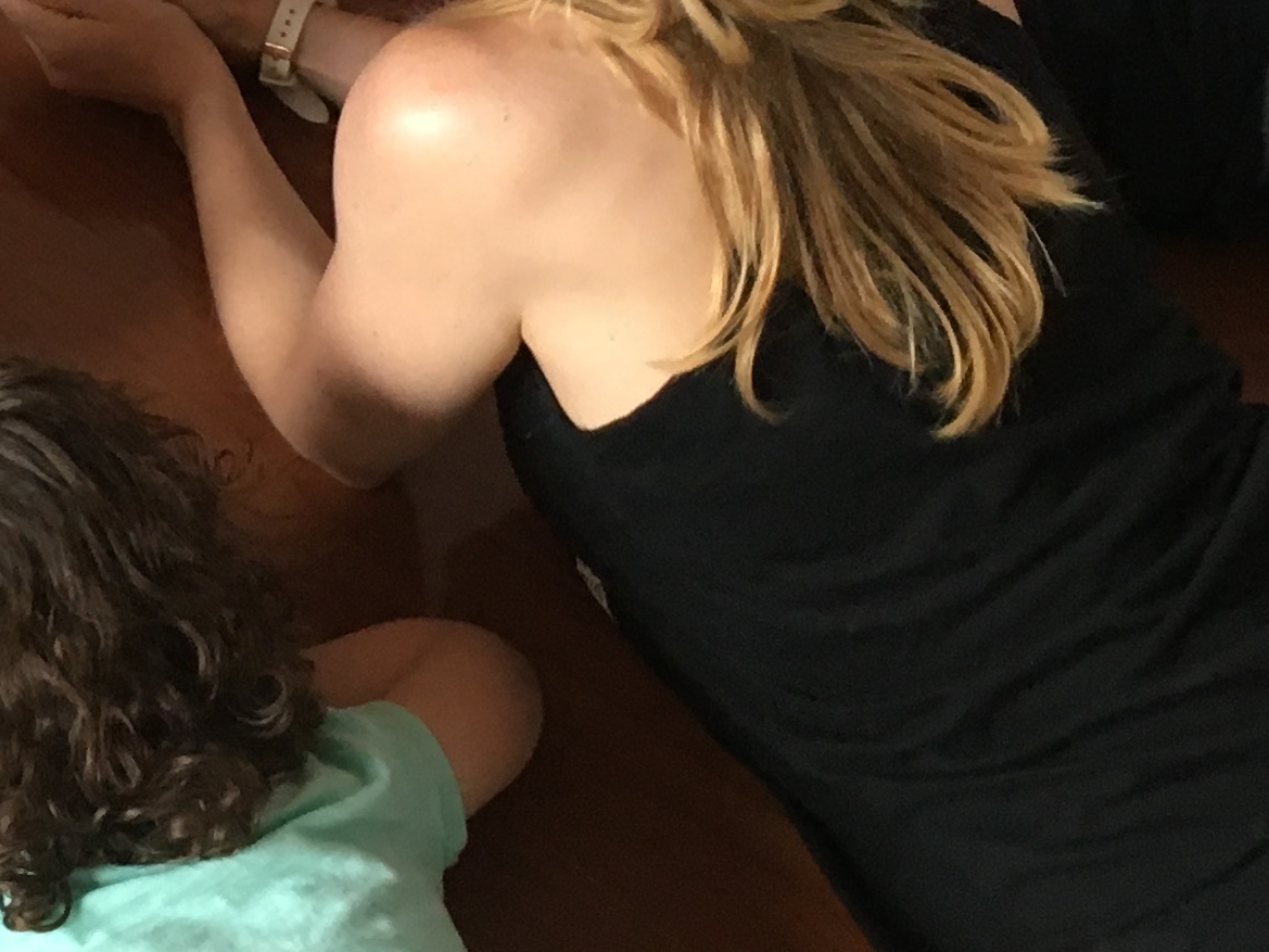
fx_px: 3666
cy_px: -261
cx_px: -257
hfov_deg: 18.6
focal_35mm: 100
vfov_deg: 14.2
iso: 100
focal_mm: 4.15
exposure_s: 1/30
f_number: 2.2
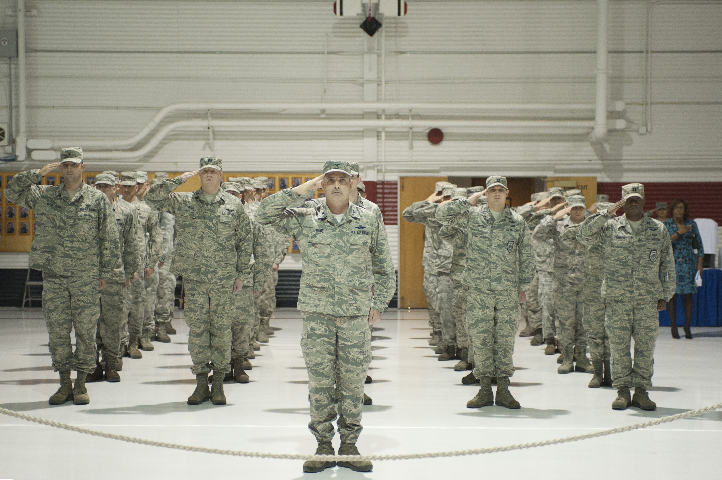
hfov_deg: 33.4
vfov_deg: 22.6
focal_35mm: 60
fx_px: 1203
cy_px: 240
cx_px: 361
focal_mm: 60
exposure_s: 1/160
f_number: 2.8
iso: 1600
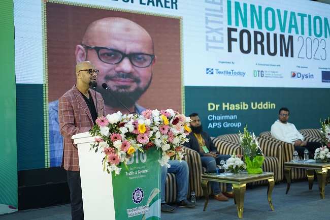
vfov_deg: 27.0
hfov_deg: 39.6
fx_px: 458
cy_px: 110
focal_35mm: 50
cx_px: 165
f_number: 1.8
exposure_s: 1/50
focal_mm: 50
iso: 160
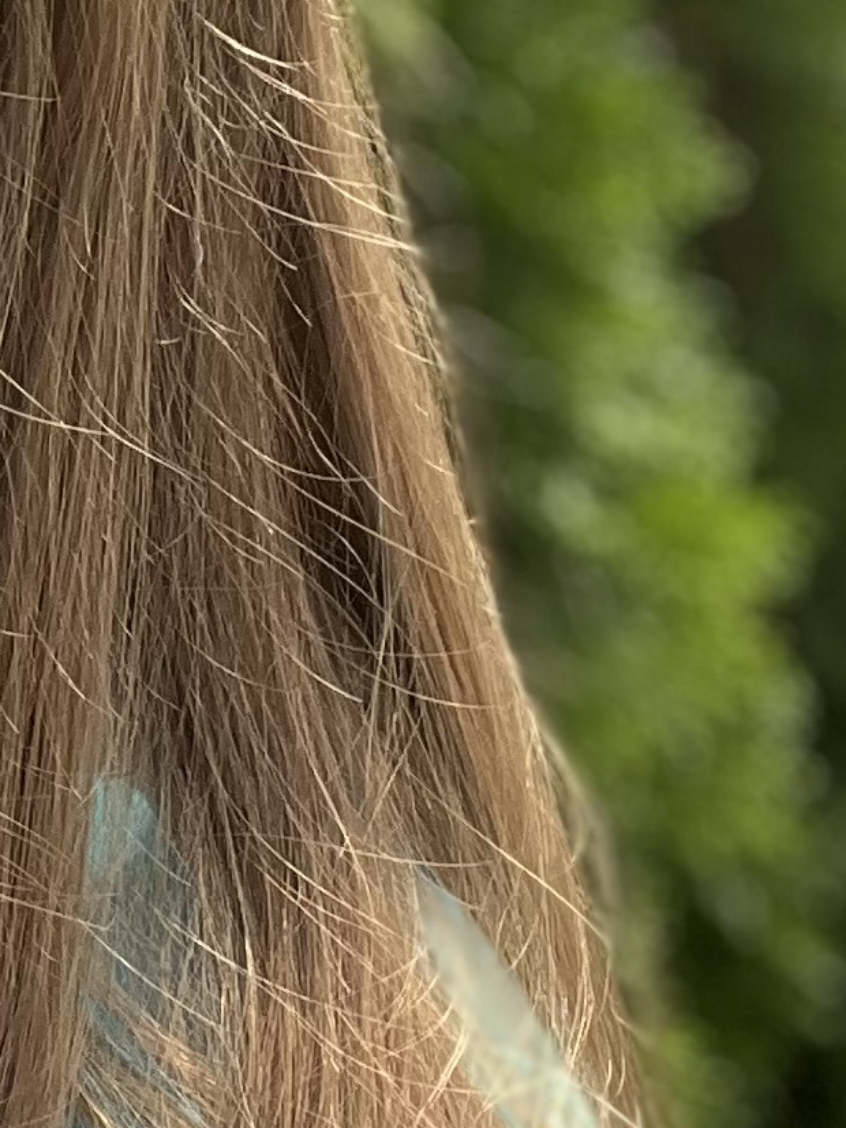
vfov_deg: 17.4
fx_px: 3651
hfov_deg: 12.1
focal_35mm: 112
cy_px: 176
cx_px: -722
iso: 25
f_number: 2.2
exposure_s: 1/160
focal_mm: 2.71
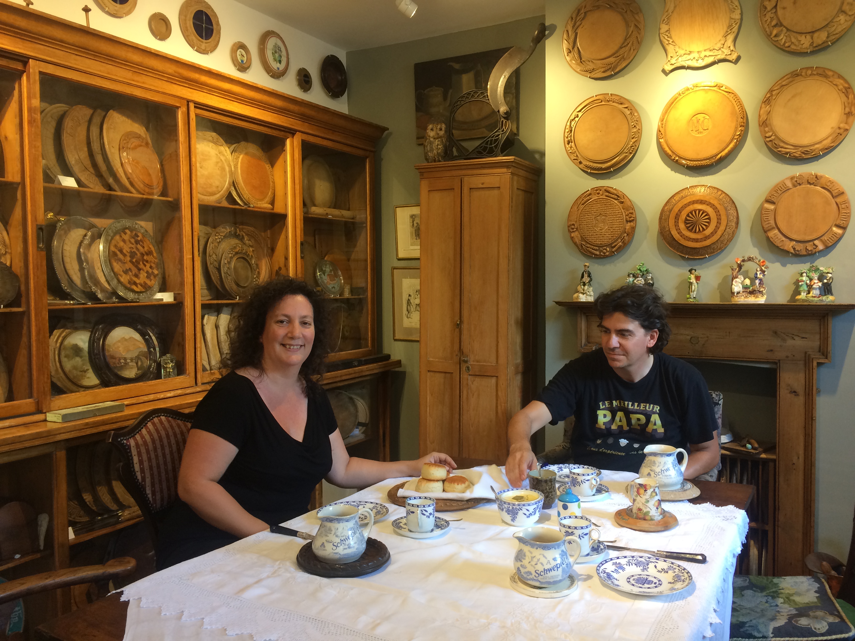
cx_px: 428
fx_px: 716
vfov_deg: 48.2
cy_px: 320
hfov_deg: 61.7
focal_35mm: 29
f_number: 2.2
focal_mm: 4.15
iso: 100
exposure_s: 1/33
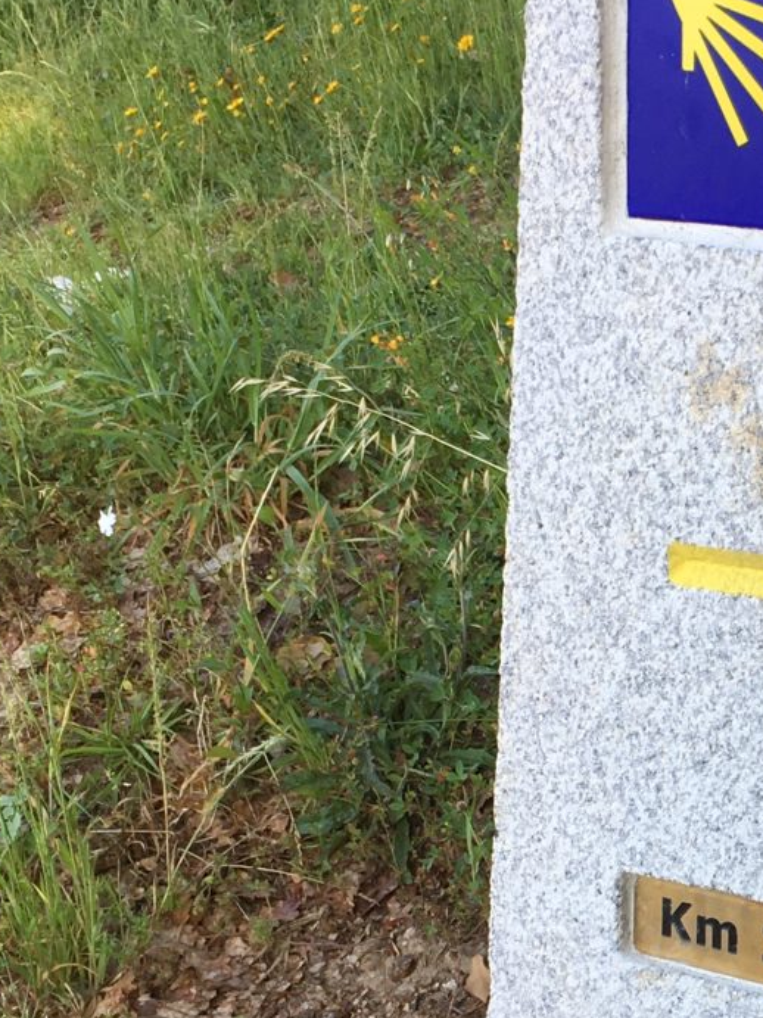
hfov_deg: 16.4
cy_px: 695
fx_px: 2528
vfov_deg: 22.6
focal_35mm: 86
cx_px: 944
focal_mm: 4.15
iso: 25
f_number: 2.2
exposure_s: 1/154
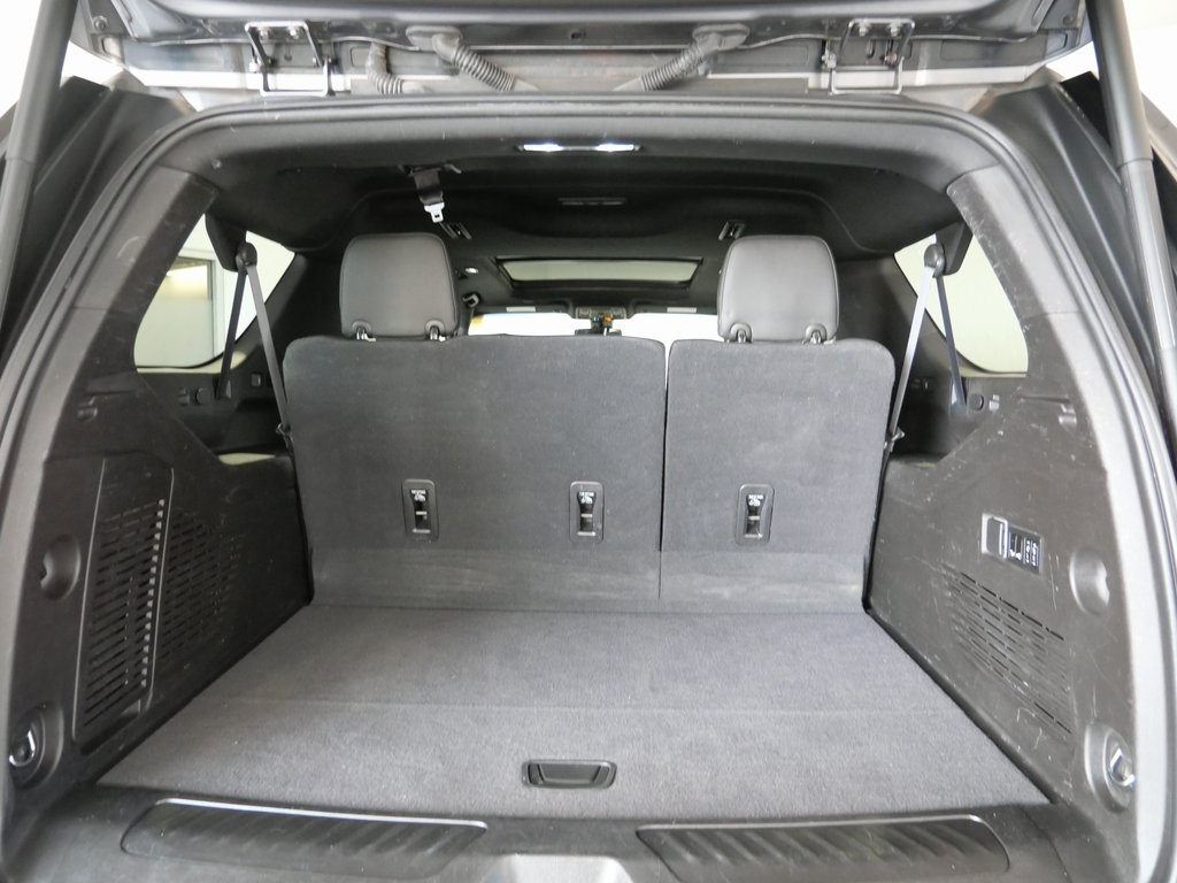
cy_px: 442
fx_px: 816
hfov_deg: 71.6
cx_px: 588
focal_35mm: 24
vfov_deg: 56.8
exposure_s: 1/15
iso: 3200
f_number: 3.5
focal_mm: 12
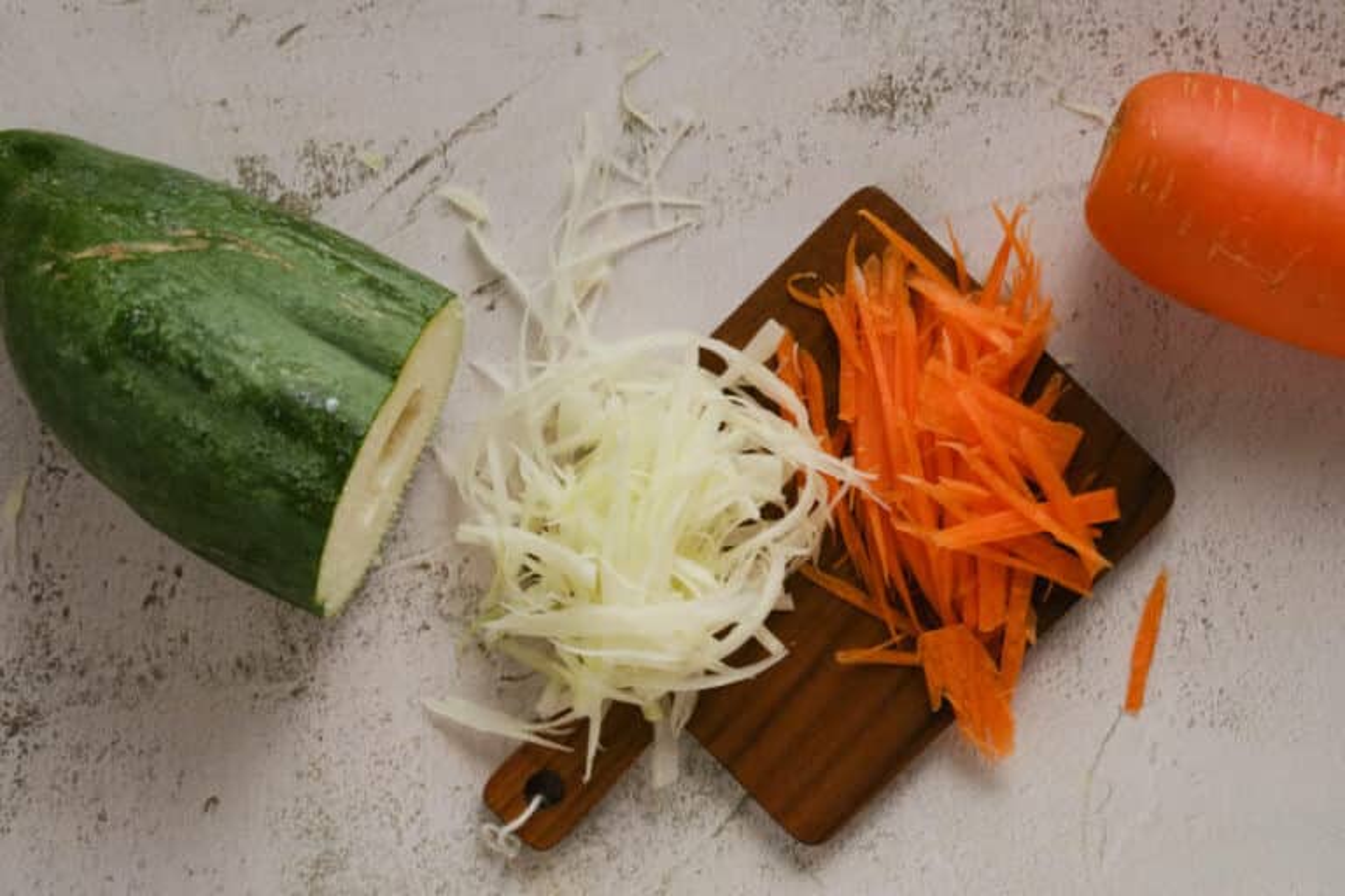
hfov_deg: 22.6
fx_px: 3362
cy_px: 448
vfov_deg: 15.2
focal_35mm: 90
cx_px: 672
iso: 3200
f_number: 11
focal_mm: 60
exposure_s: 1/60
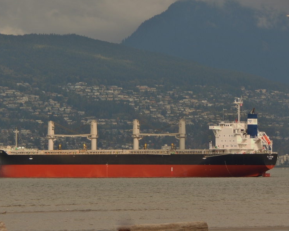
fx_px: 2241
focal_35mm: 262
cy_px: 115
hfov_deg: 7.4
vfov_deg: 5.9
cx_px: 138
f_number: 5.6
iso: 125
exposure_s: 1/400
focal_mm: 44.9
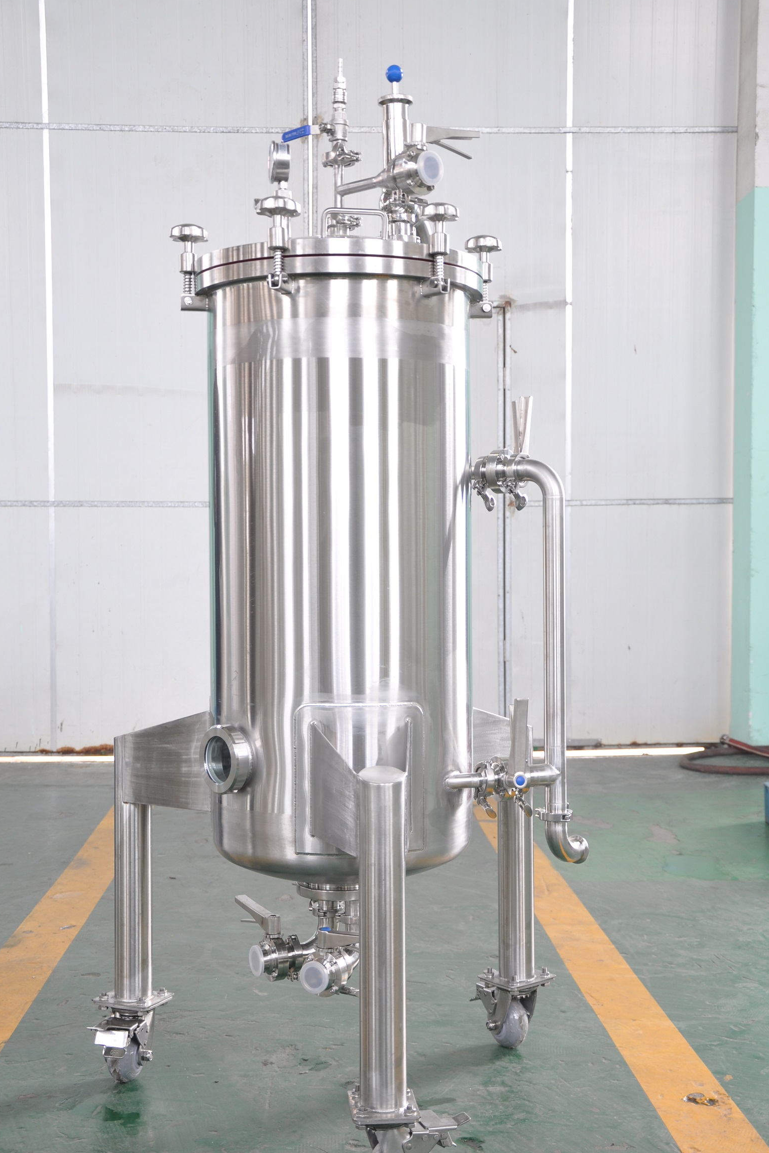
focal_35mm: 47
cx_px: 383
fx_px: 1506
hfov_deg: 28.6
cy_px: 622
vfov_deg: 41.9
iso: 200
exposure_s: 1/10
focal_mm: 28
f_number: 4
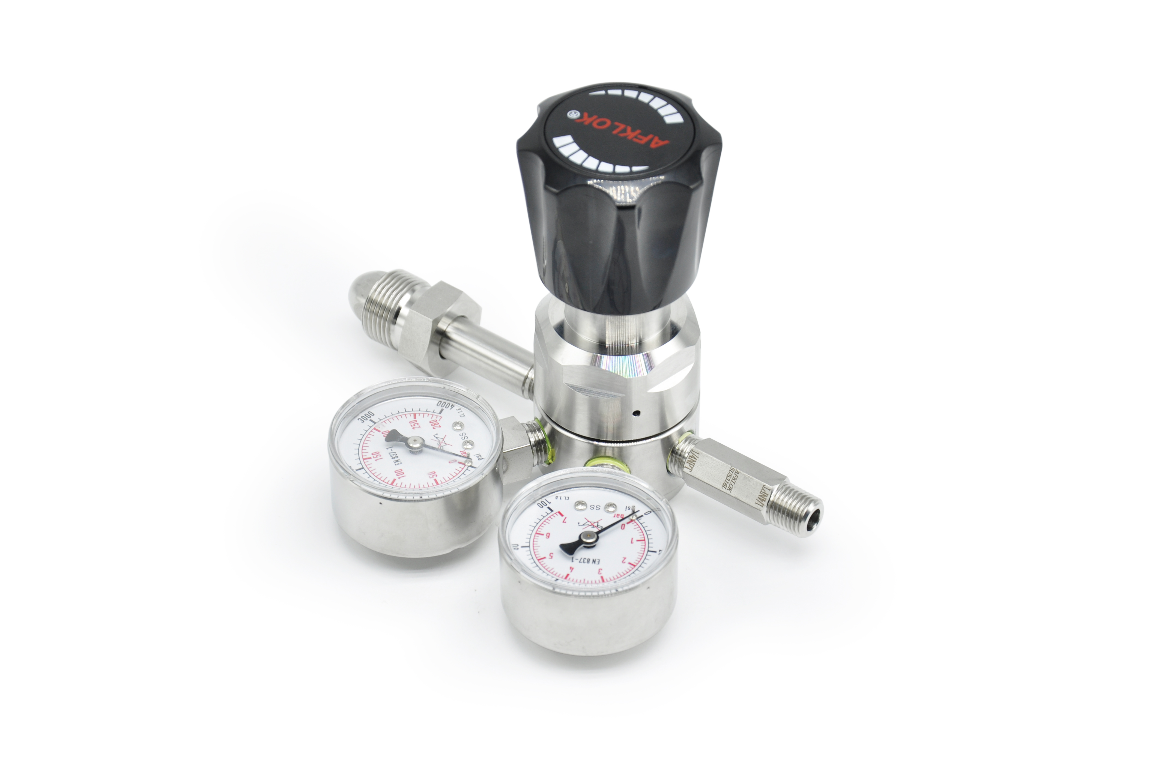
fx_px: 3408
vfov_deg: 13.0
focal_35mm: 105
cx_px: 585
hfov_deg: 19.5
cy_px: 388
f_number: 5.3
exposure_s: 1/100
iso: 200
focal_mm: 70
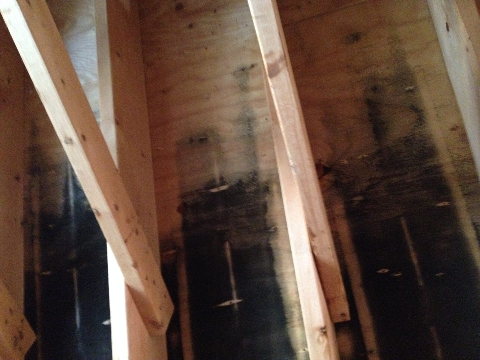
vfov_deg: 40.7
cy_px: 180
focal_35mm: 35
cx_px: 240
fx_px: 485
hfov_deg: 52.6
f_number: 2.4
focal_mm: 4.28
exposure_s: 1/15
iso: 800
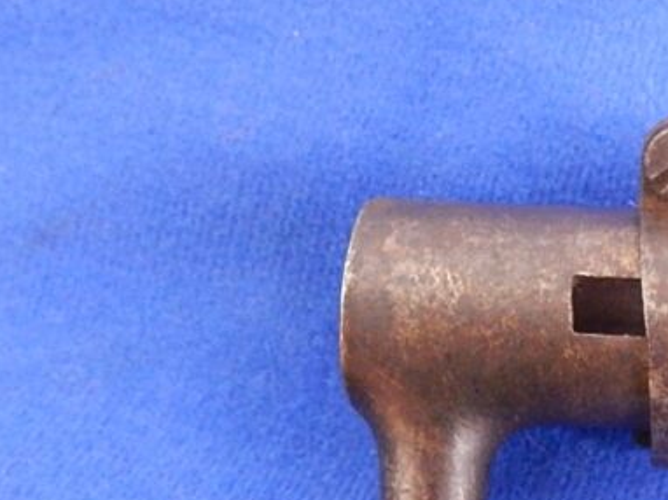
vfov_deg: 24.6
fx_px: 1138
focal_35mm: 59
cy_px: 358
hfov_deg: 31.2
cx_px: 602
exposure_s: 1/8
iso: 640
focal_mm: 4
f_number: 3
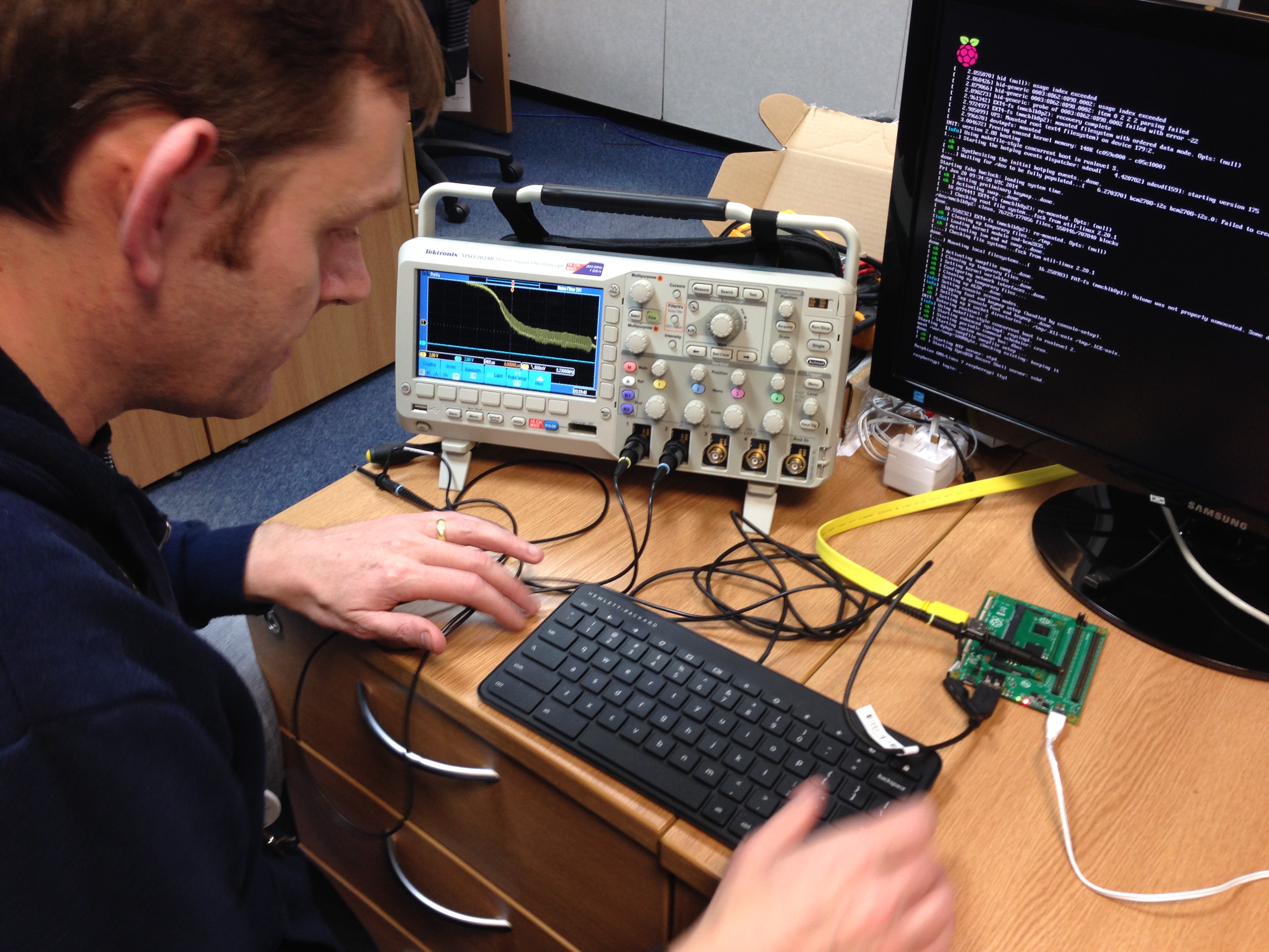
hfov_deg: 55.4
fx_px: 1210
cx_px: 634
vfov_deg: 42.9
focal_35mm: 33
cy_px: 476
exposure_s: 1/20
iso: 64
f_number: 2.4
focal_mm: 4.12
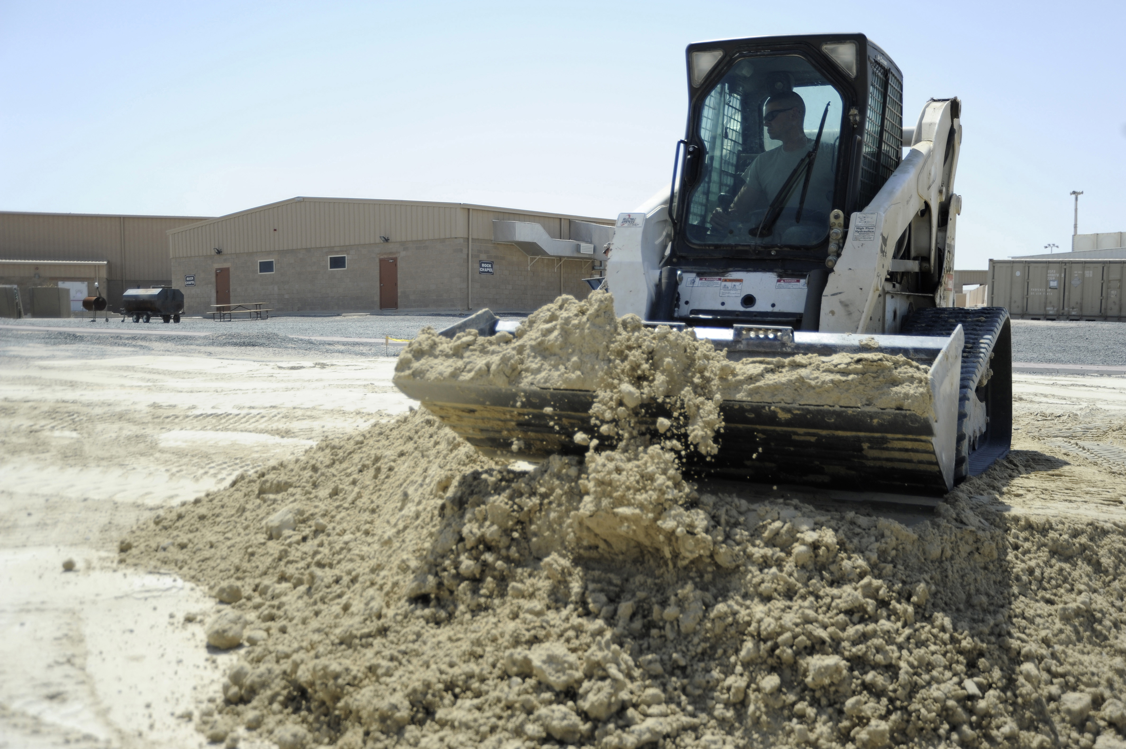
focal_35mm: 42
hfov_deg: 46.4
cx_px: 563
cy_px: 374
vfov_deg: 31.9
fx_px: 1313
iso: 200
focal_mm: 42
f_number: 4.5
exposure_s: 1/1600
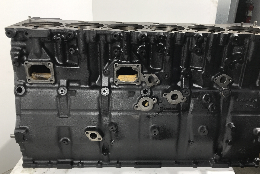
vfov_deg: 39.8
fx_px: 238
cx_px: 140
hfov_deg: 57.2
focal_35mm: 33
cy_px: 102
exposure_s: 1/60
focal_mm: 3.99
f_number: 1.8
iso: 20
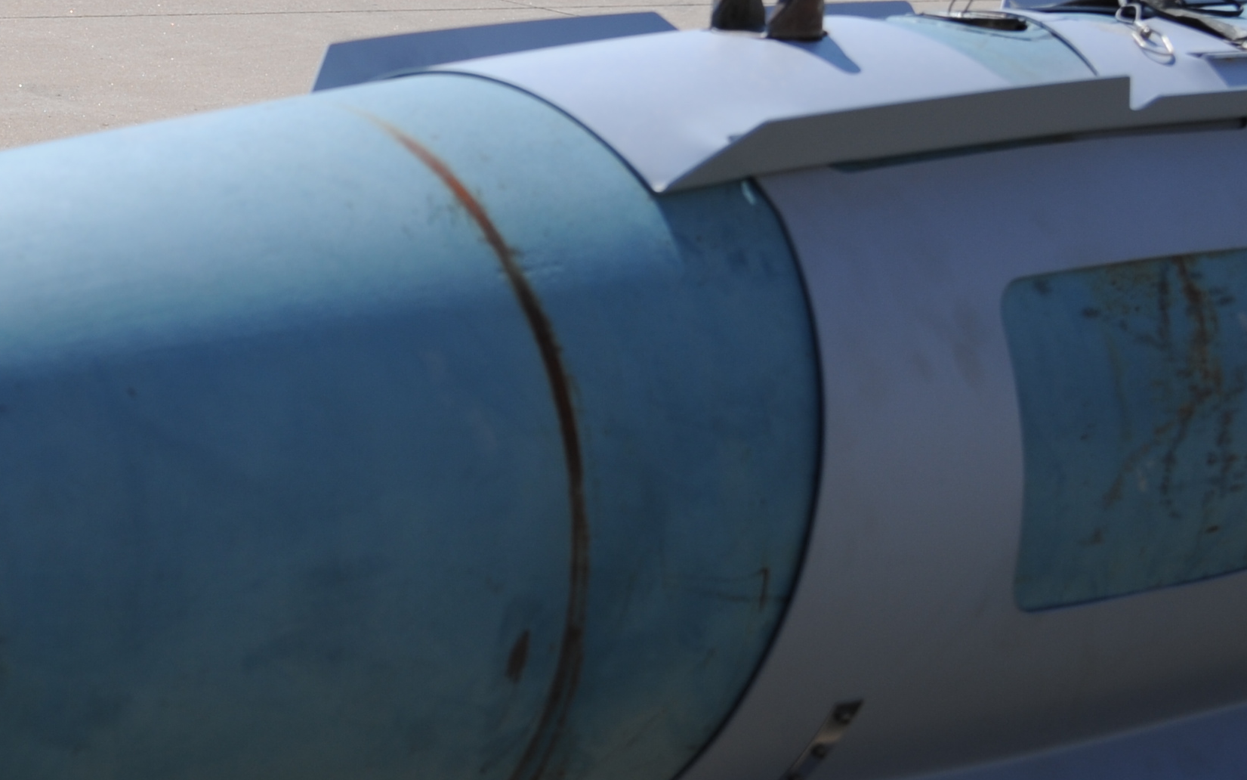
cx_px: -35
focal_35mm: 84
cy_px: 289
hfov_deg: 23.5
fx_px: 2855
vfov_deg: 15.5
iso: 200
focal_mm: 32
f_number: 5.6
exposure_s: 1/1000
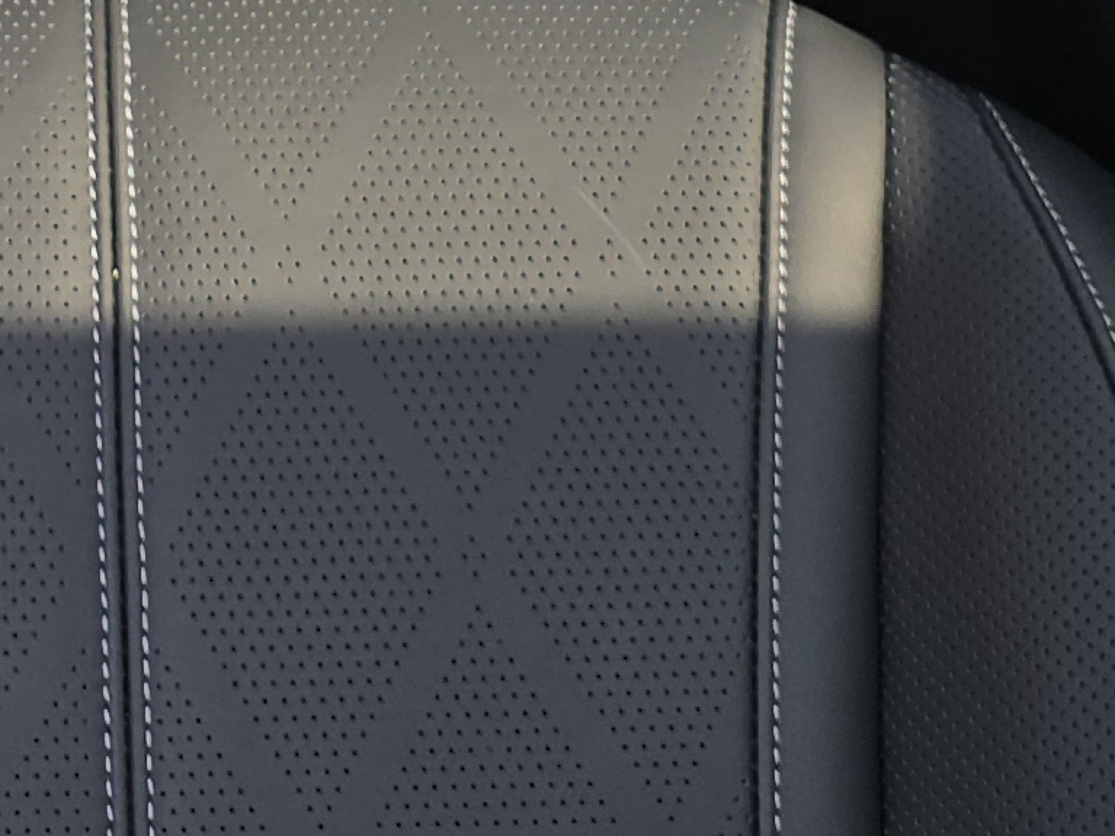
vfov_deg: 10.9
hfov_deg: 16.3
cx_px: 160
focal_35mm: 120
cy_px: -974
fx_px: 3865
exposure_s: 1/180
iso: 16
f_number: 1.7
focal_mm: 6.3
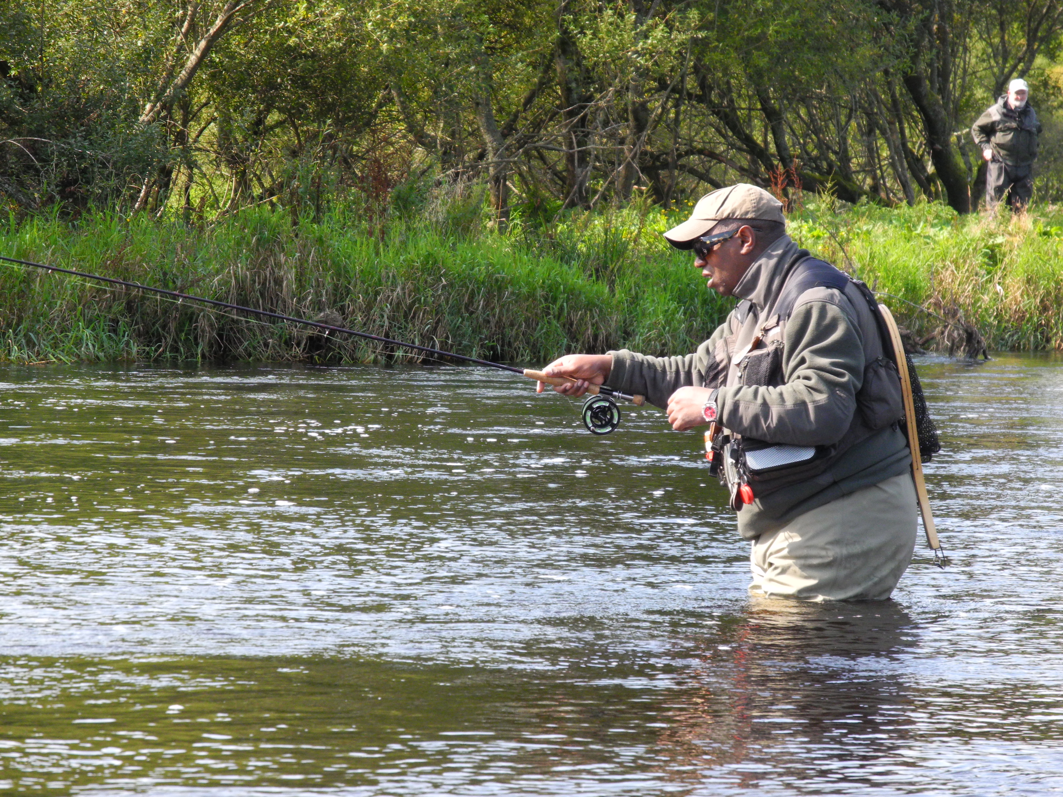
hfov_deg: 11.4
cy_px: 398
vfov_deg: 8.6
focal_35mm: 173
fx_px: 5313
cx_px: 532
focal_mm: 37
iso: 400
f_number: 5.6
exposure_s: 1/408
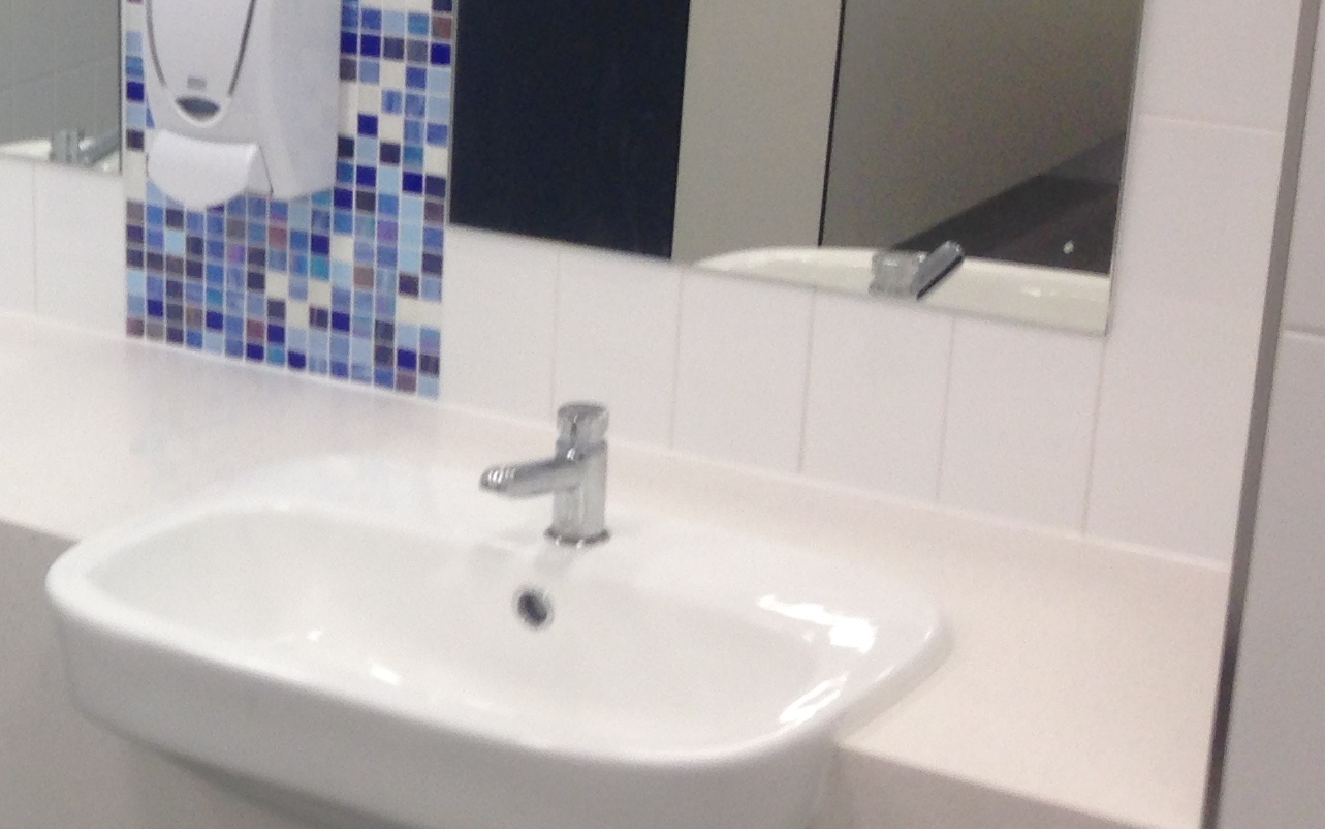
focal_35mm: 89
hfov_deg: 21.4
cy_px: 548
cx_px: -314
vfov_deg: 14.7
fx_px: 3214
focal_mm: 4.12
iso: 50
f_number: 2.4
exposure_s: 1/60
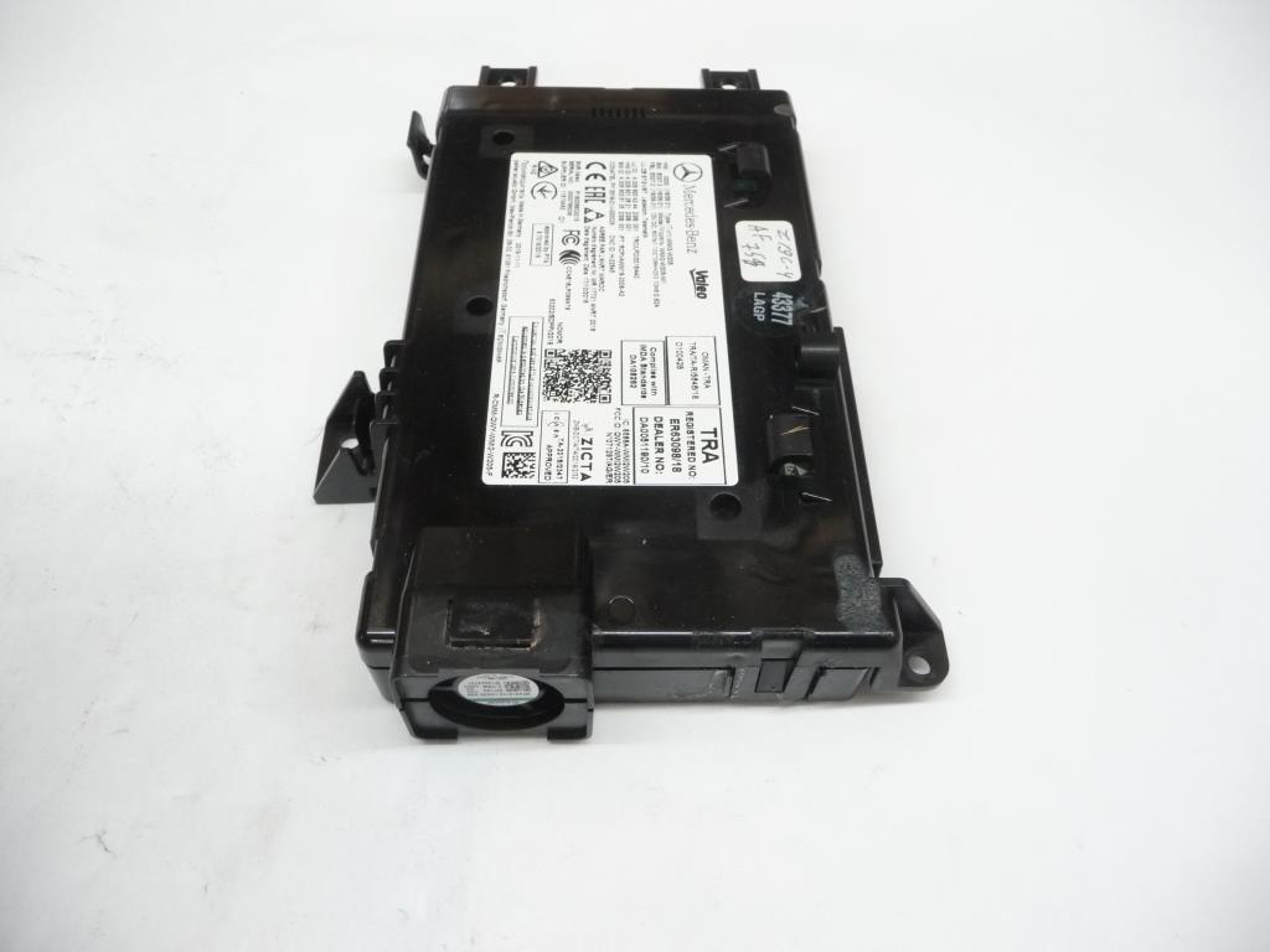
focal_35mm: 28
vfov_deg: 49.7
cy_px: 476
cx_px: 635
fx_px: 1027
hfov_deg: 63.4
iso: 320
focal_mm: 4.7
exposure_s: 1/30
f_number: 3.3
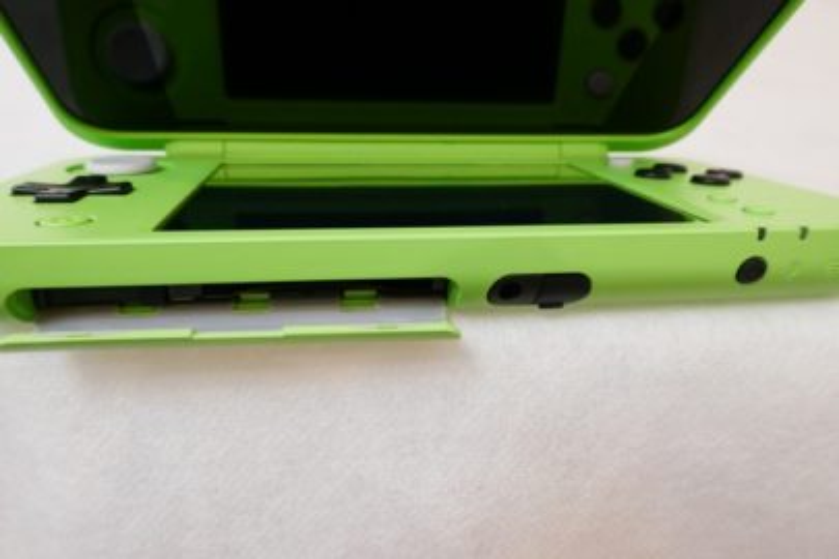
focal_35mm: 25
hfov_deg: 71.5
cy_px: 280
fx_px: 583
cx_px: 420
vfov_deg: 51.3
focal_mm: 9.1
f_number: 6.3
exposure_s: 1/50
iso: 1600
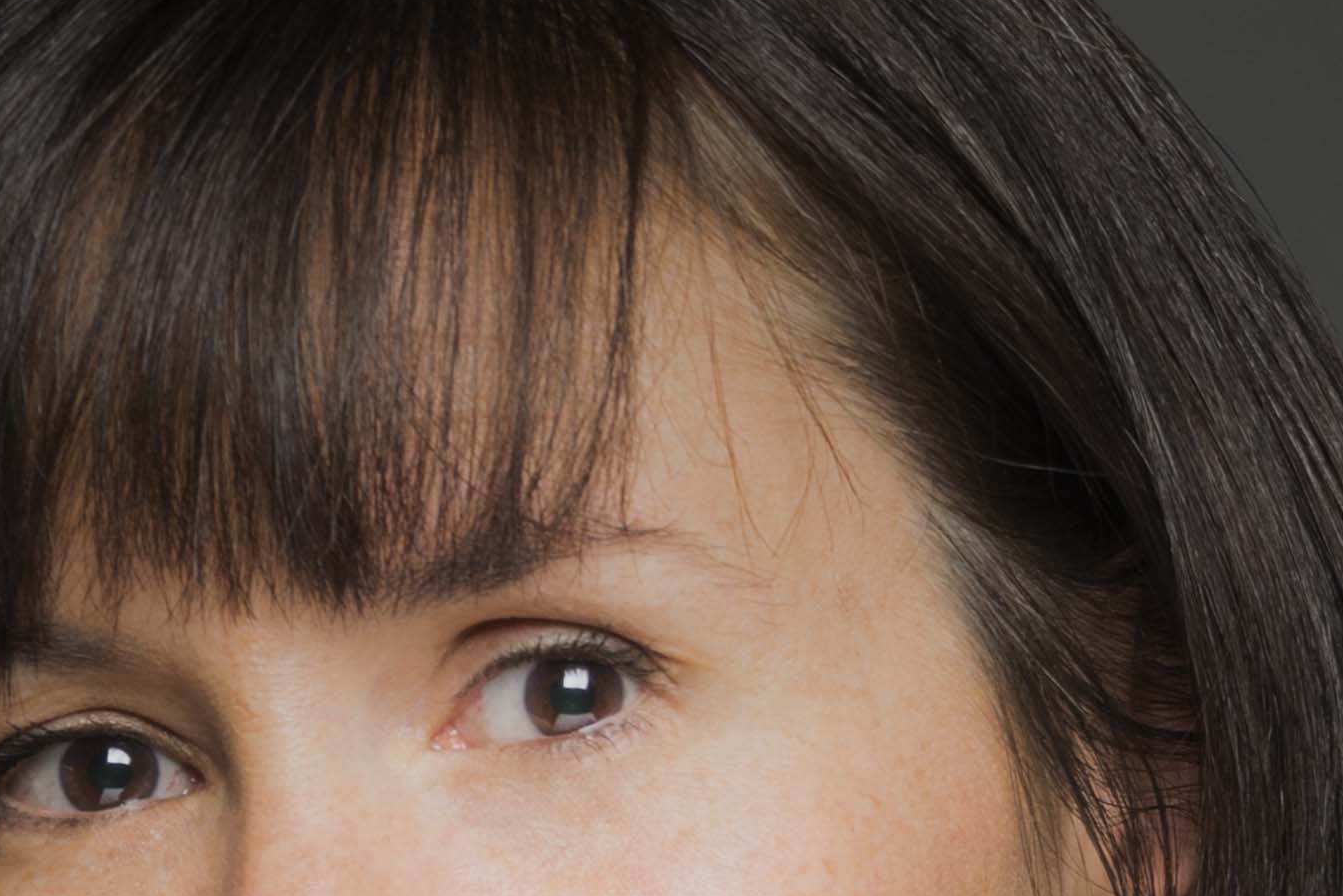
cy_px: 1778
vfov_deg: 4.1
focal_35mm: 335
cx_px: 574
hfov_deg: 6.1
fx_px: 12499
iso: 100
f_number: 5.6
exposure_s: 1/125
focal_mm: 50
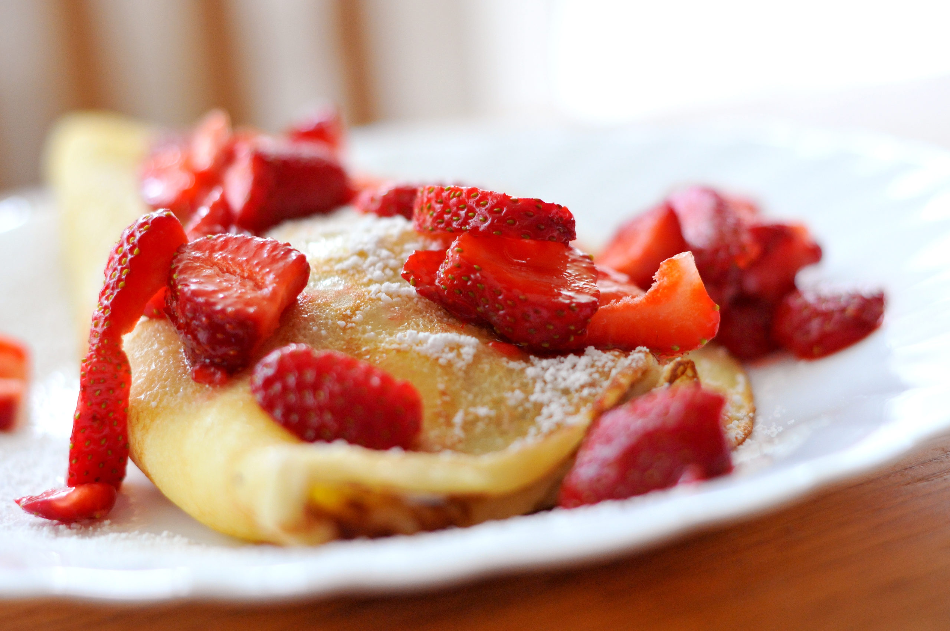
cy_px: 316
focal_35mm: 75
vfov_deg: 18.1
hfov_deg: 27.0
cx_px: 475
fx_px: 1977
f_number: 3.2
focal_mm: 50
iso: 800
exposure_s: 1/50
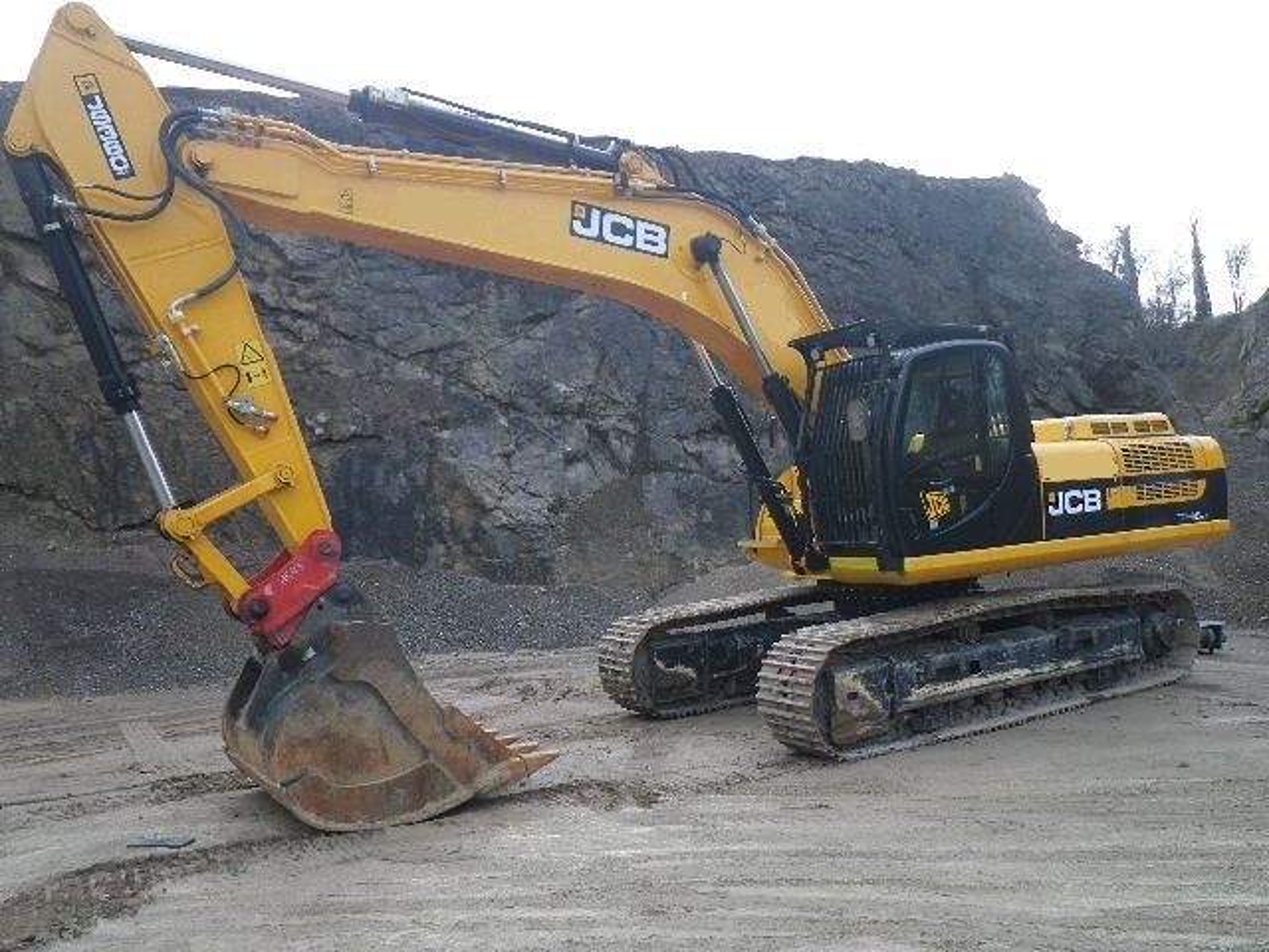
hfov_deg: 63.4
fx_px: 1026
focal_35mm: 28
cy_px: 476
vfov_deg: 49.7
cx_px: 634
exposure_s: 1/160
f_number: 3.5
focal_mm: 5
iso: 80
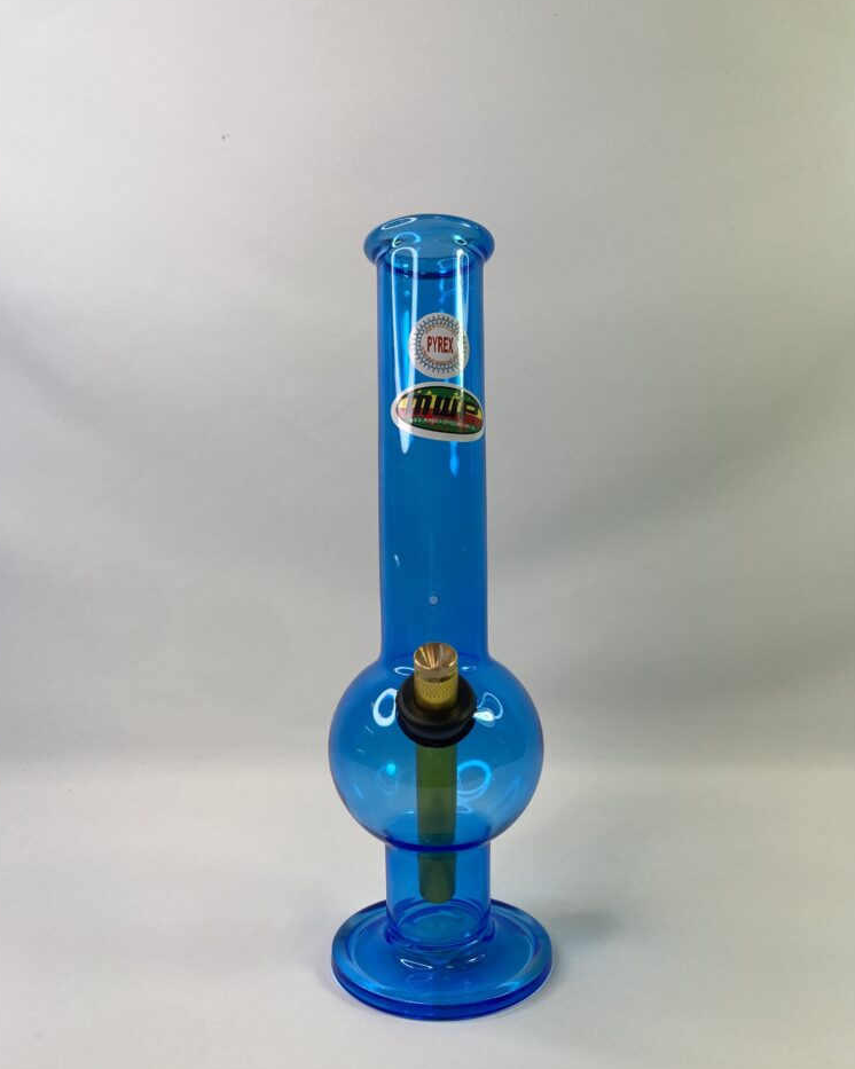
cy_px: 569
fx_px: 949
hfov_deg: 48.5
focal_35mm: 30
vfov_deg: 58.7
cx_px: 423
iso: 20
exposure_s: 1/208
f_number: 1.8
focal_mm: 3.99
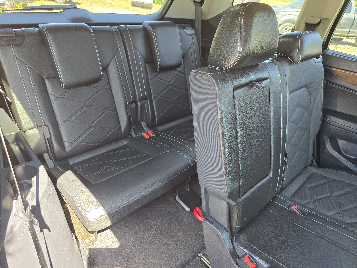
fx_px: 237
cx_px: 178
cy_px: 134
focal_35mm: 23
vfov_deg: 58.9
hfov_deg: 73.9
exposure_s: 1/120
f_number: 1.7
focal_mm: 6.3
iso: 200
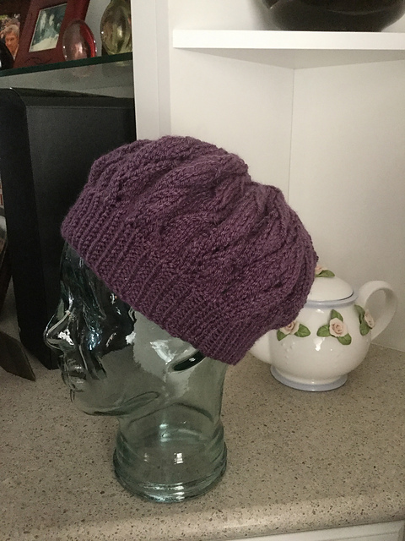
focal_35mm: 31
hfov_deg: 45.4
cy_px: 270
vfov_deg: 58.4
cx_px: 202
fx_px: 484
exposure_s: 1/30
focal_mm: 3.3
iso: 250
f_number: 2.4
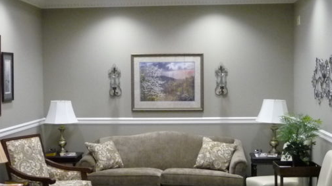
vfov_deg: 19.4
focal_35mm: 62
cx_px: 152
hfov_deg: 33.8
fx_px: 546
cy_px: 105
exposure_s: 1/30
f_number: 3.3
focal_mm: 4.7
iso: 400
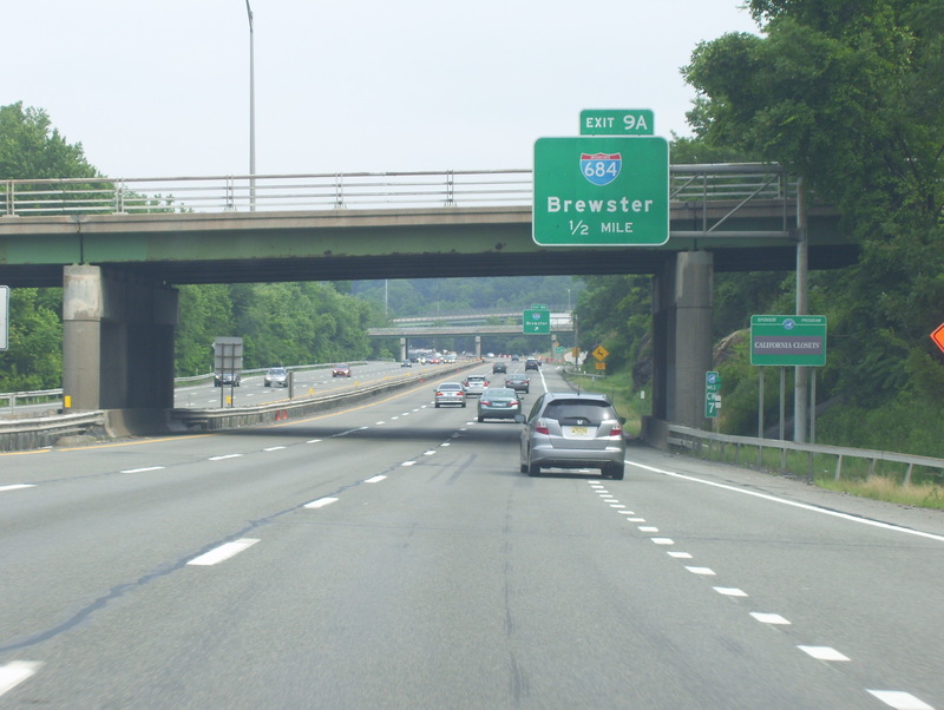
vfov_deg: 13.7
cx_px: 472
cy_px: 355
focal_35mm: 108
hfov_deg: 18.2
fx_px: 2949
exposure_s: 1/250
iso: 80
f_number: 4.6
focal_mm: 18
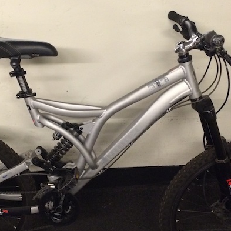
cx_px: 89
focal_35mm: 54
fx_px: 408
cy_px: 122
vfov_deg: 31.6
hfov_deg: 31.5
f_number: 2.2
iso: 320
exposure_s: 1/15
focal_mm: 4.12
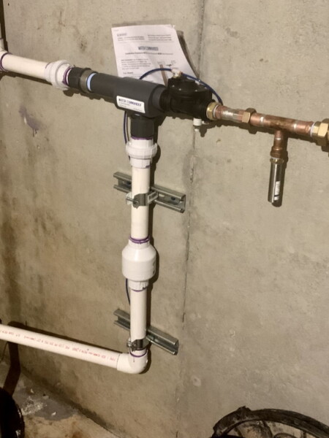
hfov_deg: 53.1
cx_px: 164
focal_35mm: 26
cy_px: 219
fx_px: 329
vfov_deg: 67.3
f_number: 1.8
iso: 800
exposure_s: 1/30
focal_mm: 4.25
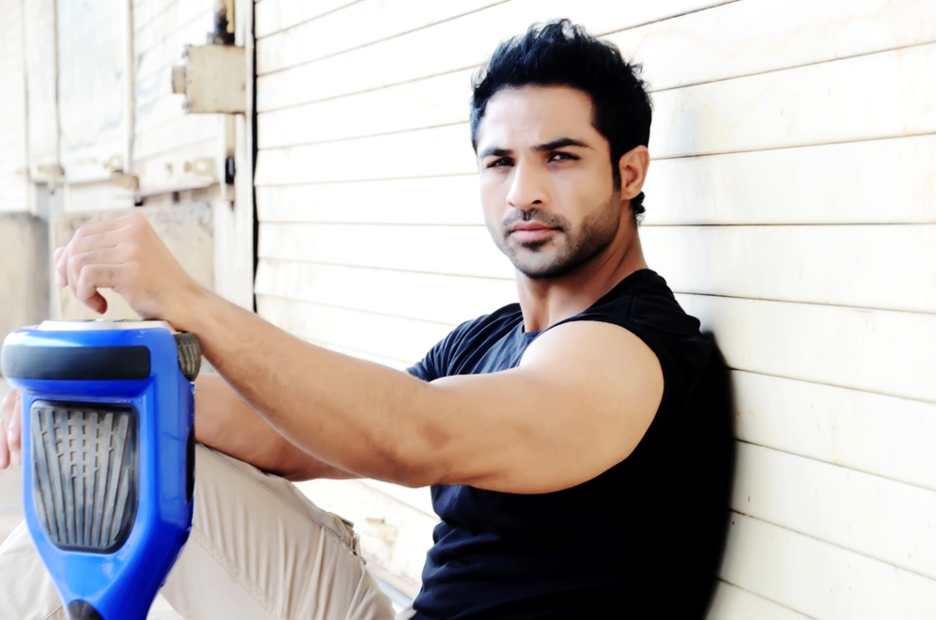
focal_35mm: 135
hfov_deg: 15.2
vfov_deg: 10.1
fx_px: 3503
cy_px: 310
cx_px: 468
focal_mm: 90
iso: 1000
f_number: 9
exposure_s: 1/100
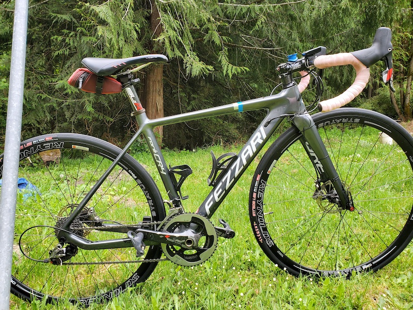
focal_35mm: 26
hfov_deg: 67.3
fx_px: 310
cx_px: 206
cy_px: 155
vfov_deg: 53.1
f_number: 2.4
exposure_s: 1/130
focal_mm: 4.3
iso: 50
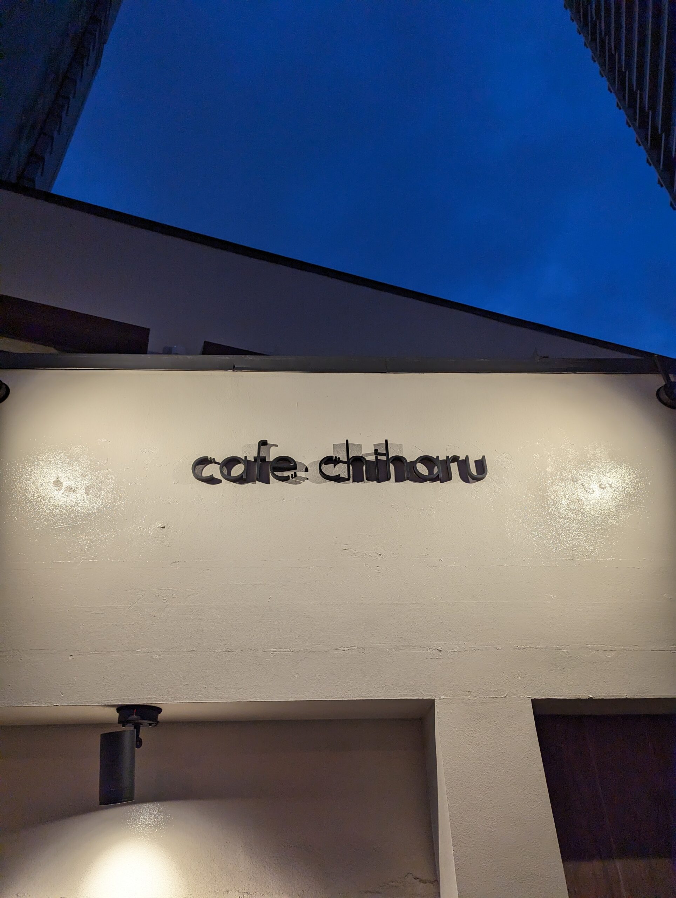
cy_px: 449
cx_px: 338
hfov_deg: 56.9
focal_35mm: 24
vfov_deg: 71.5
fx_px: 623
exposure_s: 1/120
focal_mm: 6.81
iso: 92
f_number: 1.85
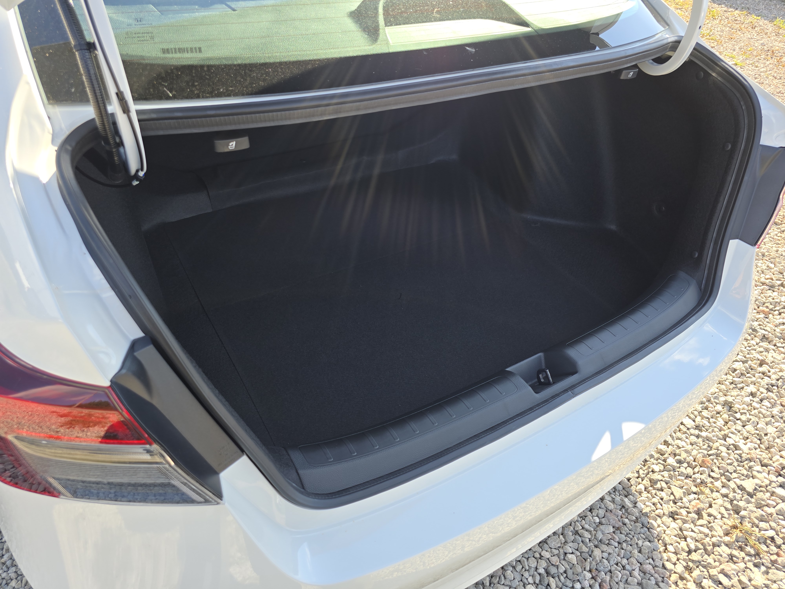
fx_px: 522
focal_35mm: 23
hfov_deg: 73.9
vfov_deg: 58.9
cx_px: 392
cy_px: 294
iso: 12
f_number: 1.7
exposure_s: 1/180
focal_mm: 6.3
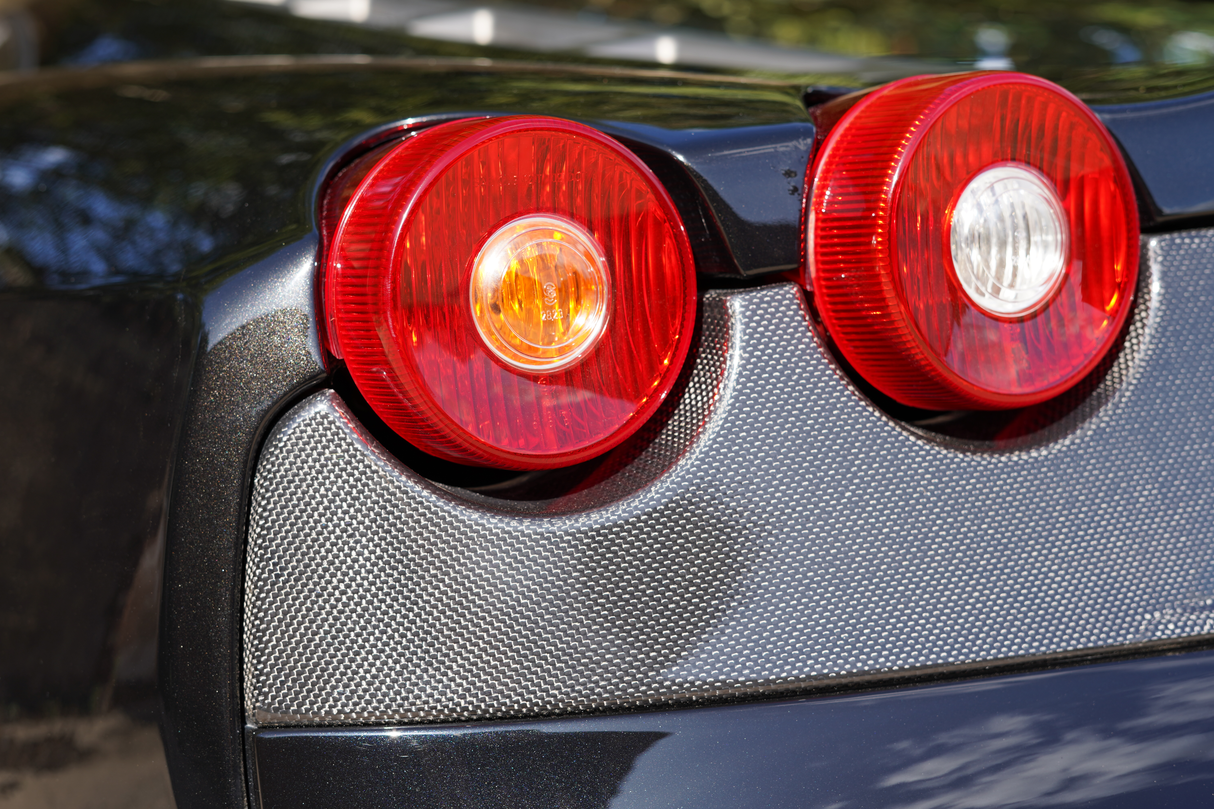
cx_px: 607
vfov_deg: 27.0
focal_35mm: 50
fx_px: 1686
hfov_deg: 39.6
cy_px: 404
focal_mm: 50
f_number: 4.5
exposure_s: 1/200
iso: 100
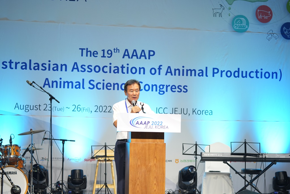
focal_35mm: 70
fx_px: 564
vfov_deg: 19.5
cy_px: 97
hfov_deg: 28.8
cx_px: 145
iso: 800
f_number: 3.2
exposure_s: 1/160
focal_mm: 70
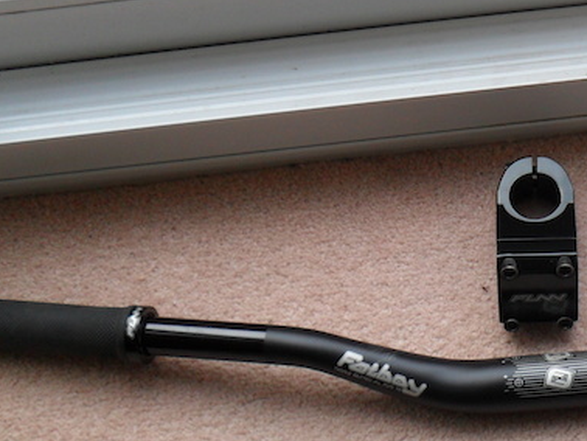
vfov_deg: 19.9
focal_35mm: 74
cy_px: 188
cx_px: 531
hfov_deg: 25.5
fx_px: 1256
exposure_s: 1/125
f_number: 3
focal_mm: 6.3
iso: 80
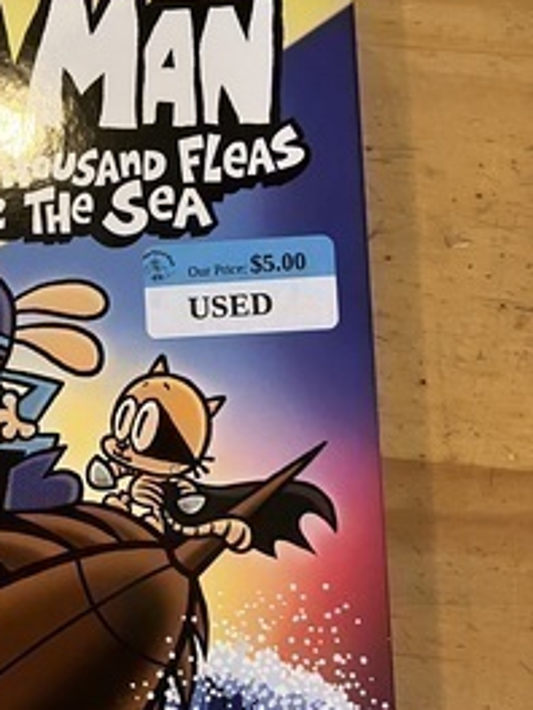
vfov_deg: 36.1
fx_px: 1088
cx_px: 34
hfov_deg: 26.4
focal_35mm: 53
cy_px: 422
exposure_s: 1/30
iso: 320
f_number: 1.8
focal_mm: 3.99
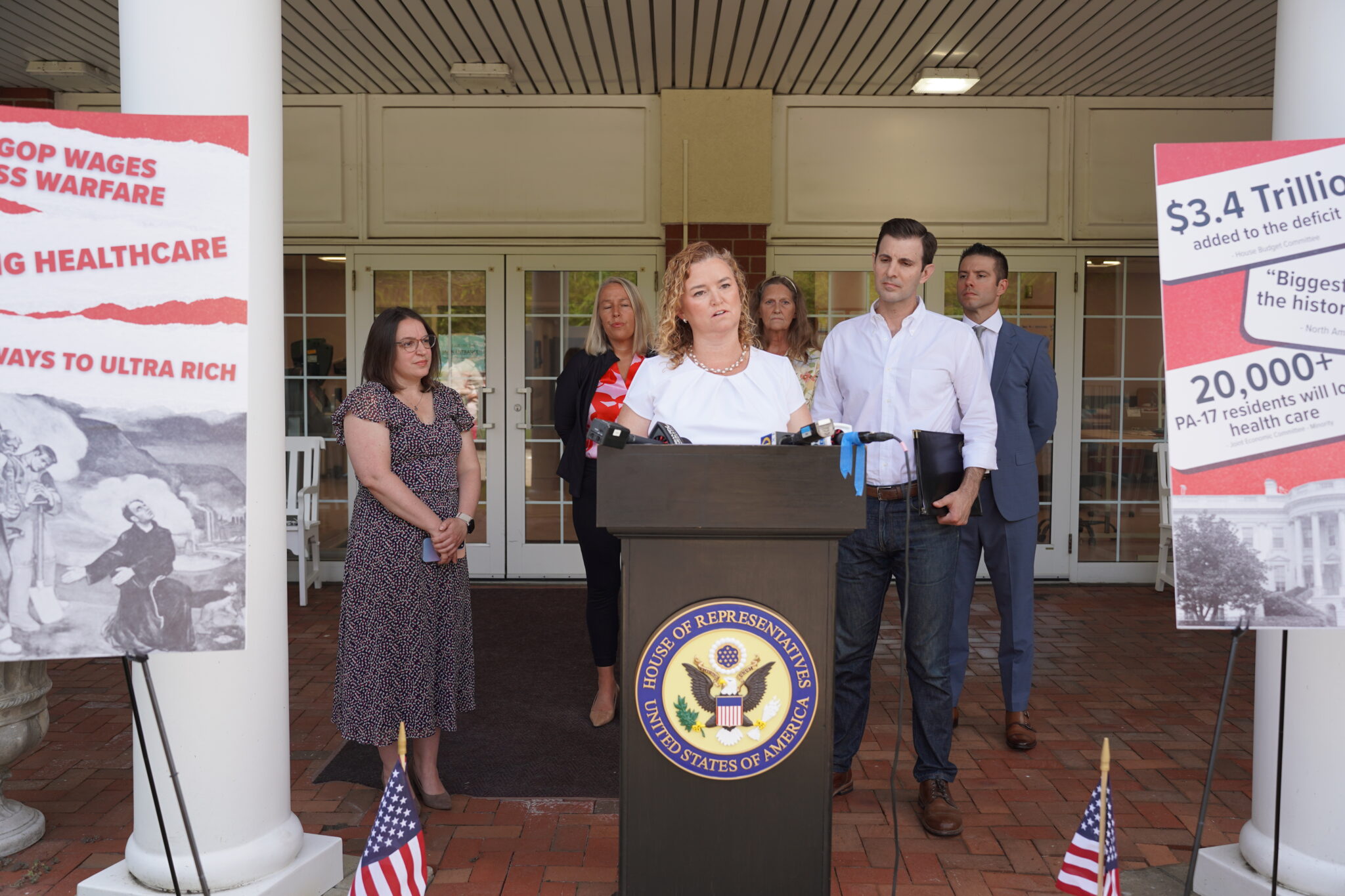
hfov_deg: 58.7
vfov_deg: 41.1
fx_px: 1195
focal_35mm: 32
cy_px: 448
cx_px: 672
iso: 100
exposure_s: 1/200
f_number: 4
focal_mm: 32
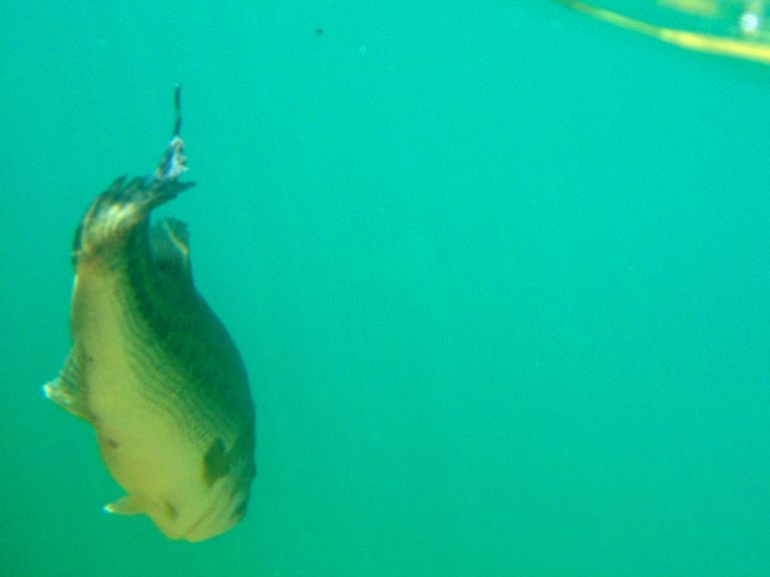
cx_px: 385
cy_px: 288
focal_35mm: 35
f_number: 2.4
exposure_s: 1/649
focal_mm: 4.28
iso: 50
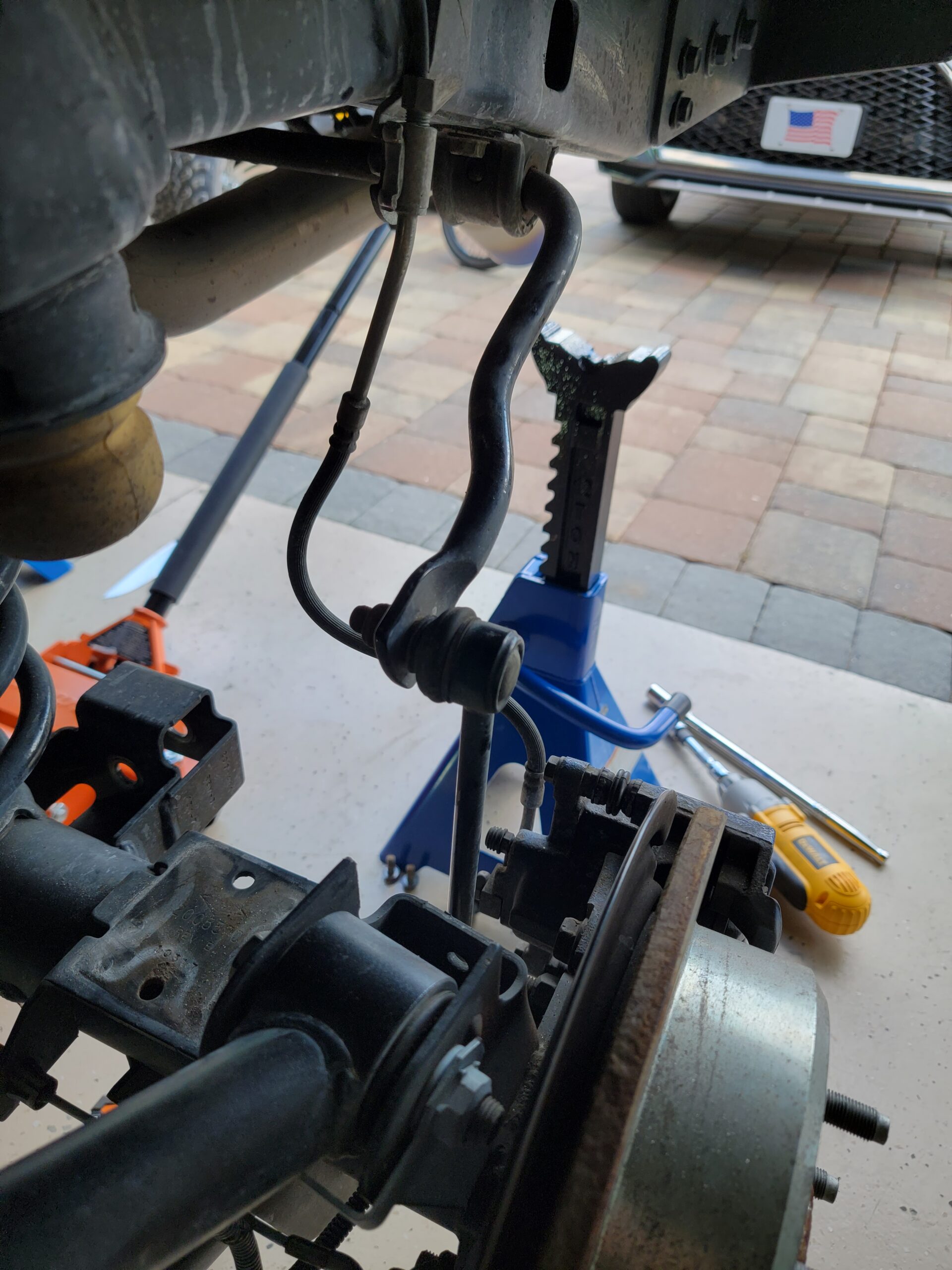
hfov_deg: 56.8
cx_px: 476
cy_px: 635
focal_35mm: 24
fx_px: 880
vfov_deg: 71.6
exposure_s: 1/120
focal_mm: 6.7
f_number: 1.8
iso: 40
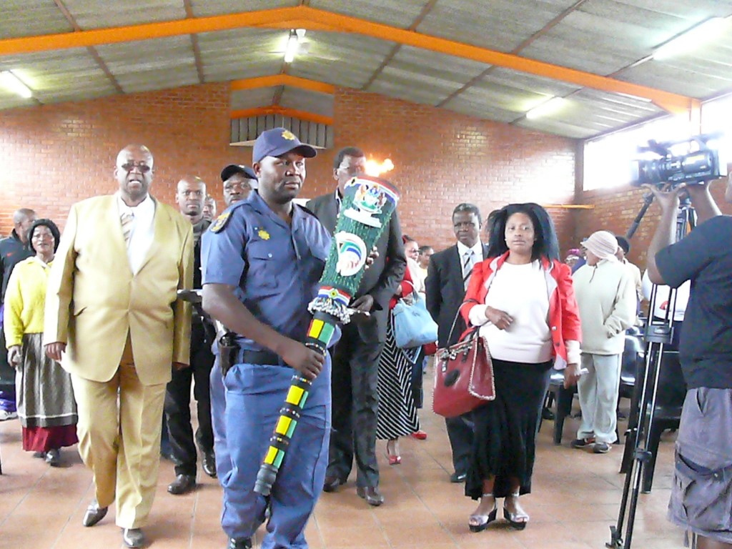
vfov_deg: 34.3
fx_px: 888
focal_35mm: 42
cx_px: 366
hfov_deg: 44.8
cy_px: 274
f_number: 4
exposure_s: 1/125
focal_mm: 9
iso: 3200
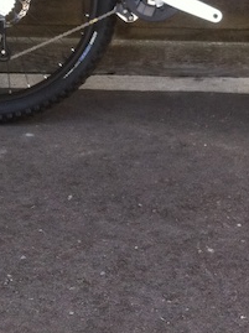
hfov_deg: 14.1
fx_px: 1000
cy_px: -51
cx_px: 198
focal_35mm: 104
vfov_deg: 18.1
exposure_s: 1/120
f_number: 2.8
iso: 125
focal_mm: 3.85
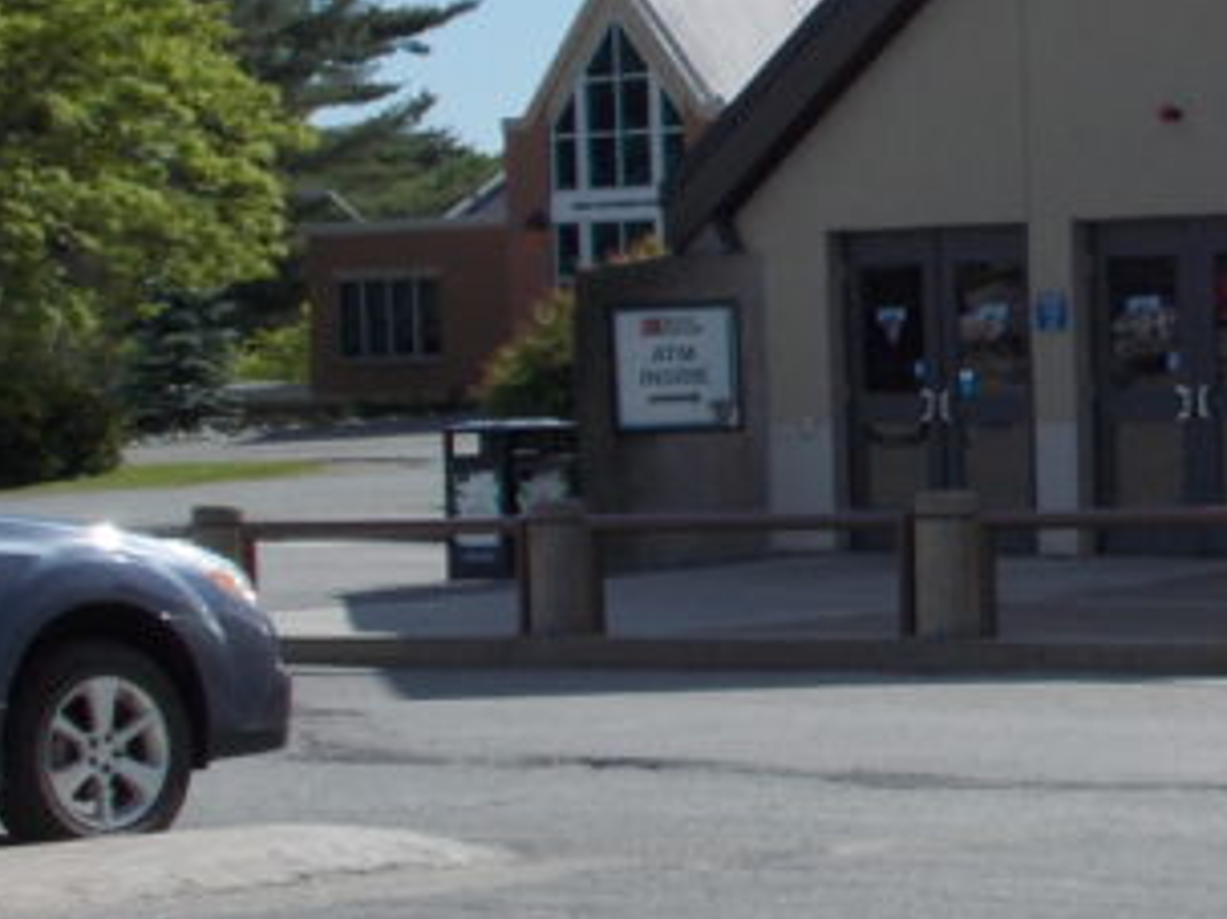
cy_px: 385
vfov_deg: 8.8
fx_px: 5988
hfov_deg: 11.3
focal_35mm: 169
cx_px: 1725
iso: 80
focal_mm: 9
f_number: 4.5
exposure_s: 1/640
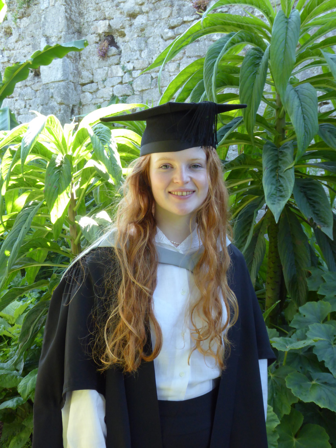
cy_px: 224
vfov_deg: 38.9
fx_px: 634
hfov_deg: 29.7
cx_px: 168
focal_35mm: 49
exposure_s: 1/60
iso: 250
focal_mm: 8.4
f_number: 4
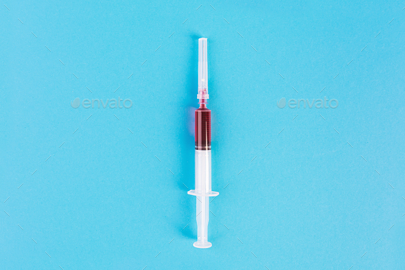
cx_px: 202
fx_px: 506
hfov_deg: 43.6
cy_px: 135
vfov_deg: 29.8
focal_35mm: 45
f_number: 7.1
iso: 100
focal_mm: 30
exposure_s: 1/100
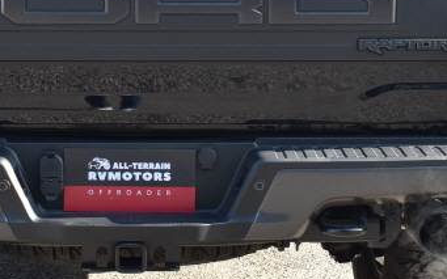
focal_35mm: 113
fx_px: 1376
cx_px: 139
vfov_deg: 11.5
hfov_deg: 18.4
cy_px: 60
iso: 320
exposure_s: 1/250
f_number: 5.6
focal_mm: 28
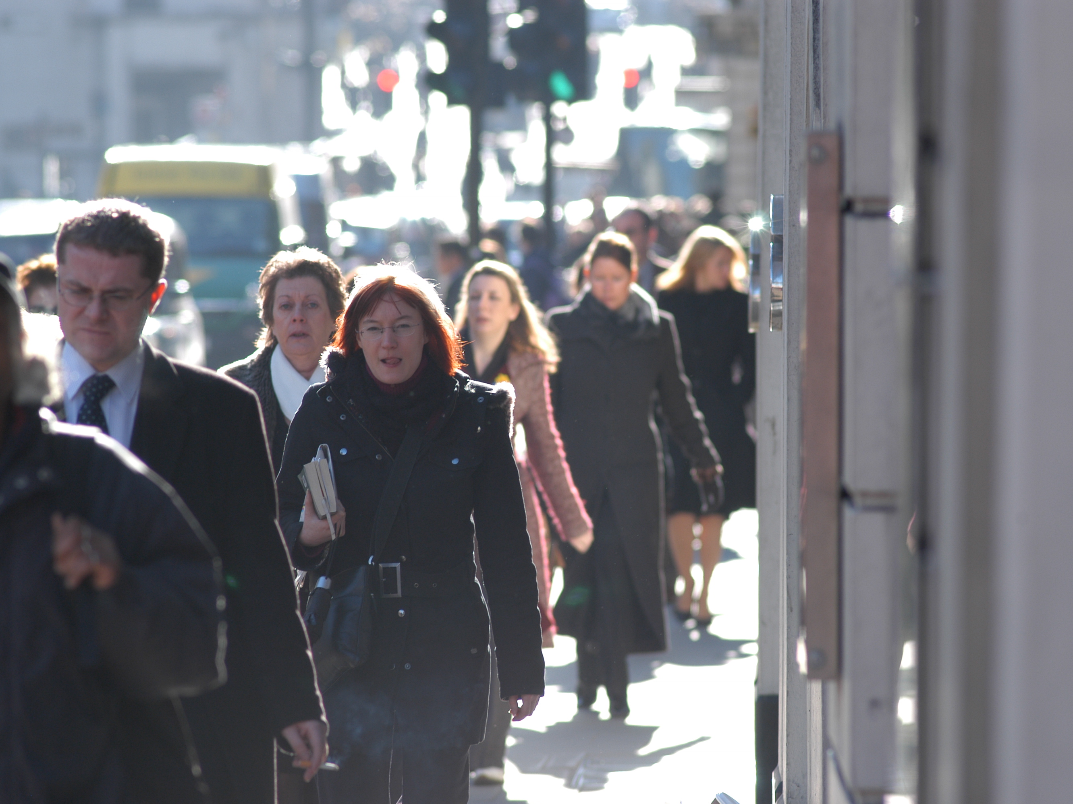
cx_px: 508
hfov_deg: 6.8
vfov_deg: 5.1
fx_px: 9082
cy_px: 402
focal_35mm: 293
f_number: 4.5
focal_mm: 180
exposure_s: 1/250
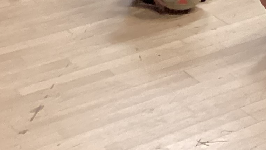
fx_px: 1023
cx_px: 504
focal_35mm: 145
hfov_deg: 13.1
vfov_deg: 7.7
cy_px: -219
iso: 250
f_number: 2.4
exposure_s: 1/33
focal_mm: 3.3
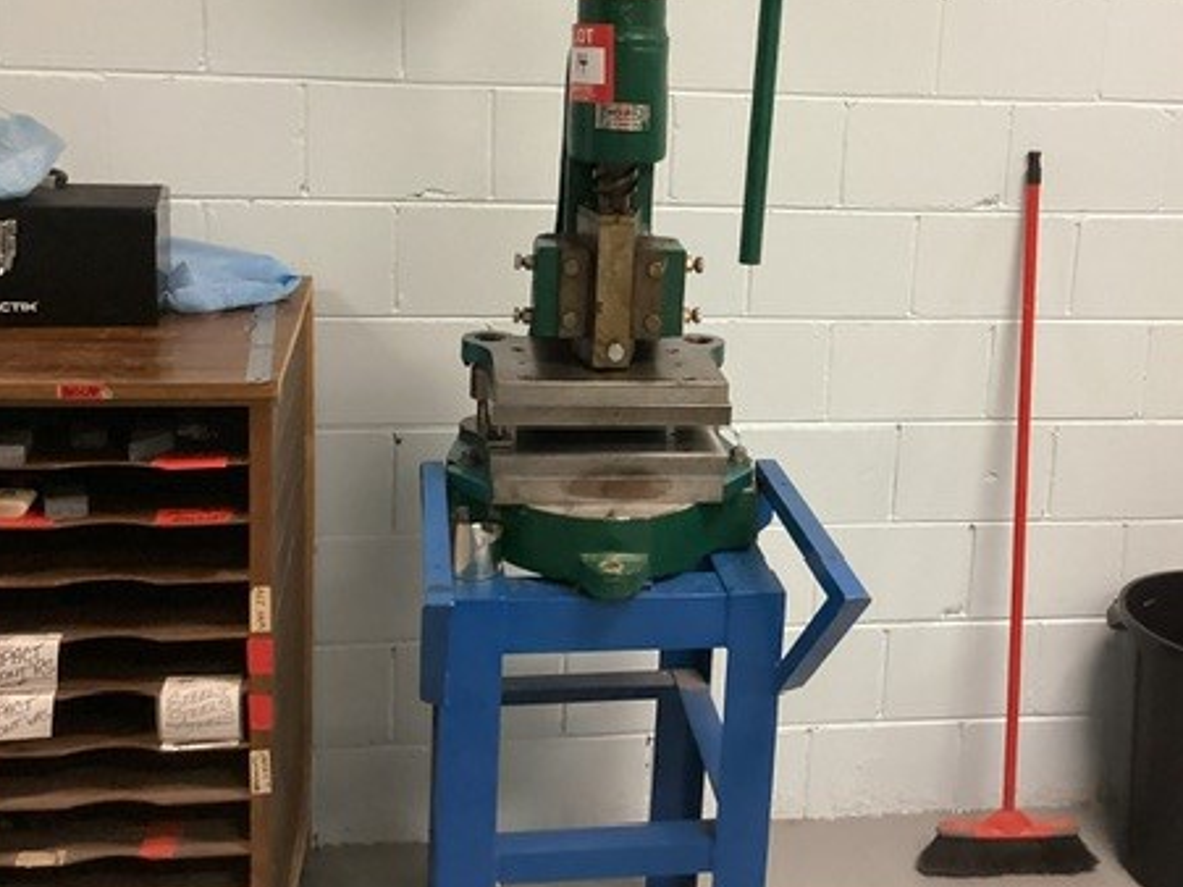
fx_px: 1503
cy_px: 278
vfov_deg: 32.5
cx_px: 685
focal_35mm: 44
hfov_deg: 42.8
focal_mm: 3.3
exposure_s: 1/50
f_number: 2.4
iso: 250
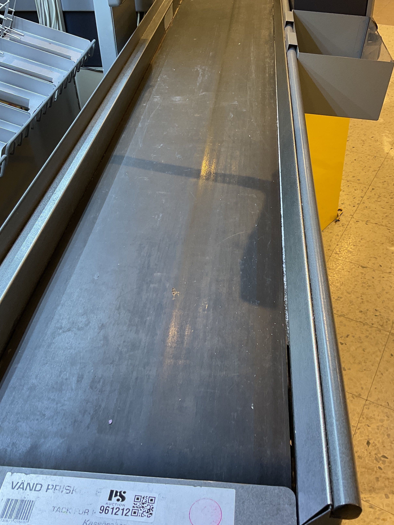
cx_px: 207
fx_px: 546
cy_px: 219
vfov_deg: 51.1
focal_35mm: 36
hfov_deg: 39.6
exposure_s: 1/50
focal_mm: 3
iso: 50
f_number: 1.8
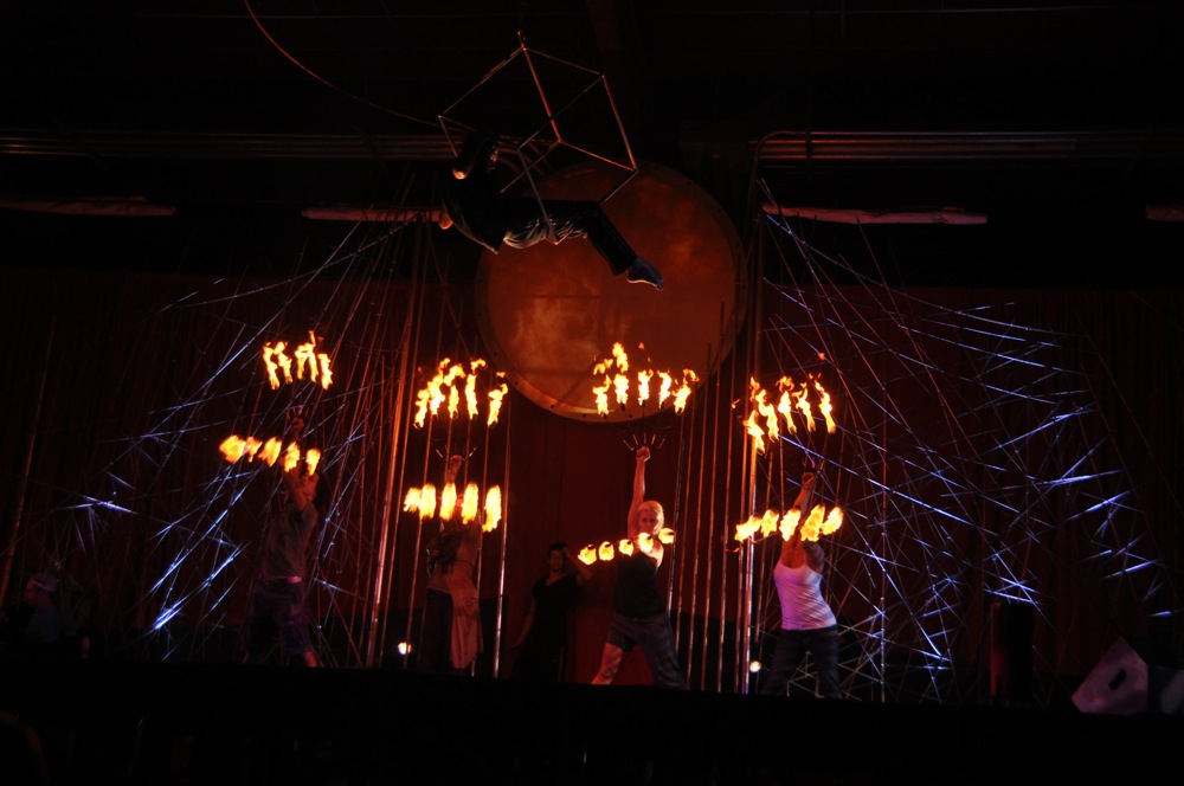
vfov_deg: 28.0
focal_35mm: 48
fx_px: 1577
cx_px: 592
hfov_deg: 41.2
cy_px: 393
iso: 360
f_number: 4.5
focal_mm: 32
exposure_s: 1/125
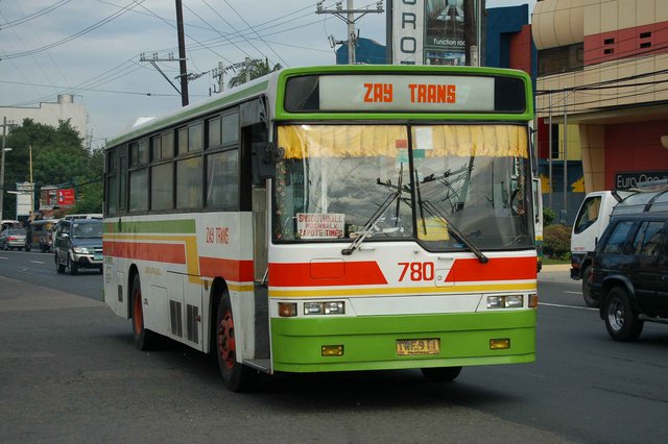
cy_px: 222
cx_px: 334
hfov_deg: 24.6
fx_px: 1530
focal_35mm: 82
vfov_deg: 16.5
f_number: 5.6
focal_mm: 55
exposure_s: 1/1000
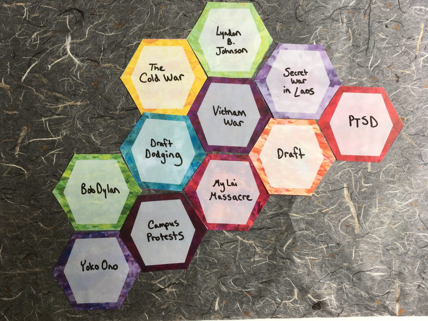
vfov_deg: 48.2
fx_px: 359
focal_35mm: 29
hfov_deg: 61.7
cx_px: 214
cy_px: 160
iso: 32
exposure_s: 1/120
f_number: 2.2
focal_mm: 4.15
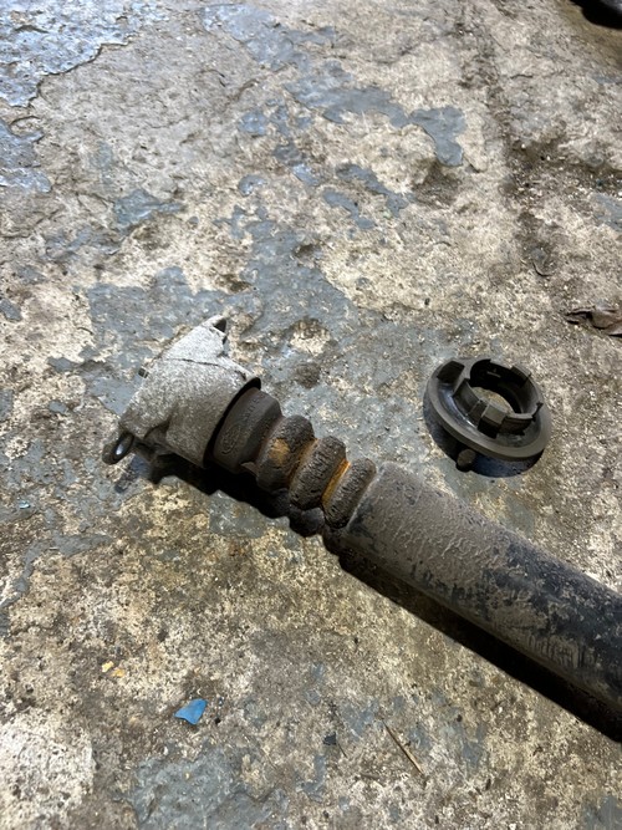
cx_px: 311
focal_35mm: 26
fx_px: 623
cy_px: 415
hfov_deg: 53.0
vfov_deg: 67.3
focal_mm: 5.7
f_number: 1.5
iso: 100
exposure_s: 1/100
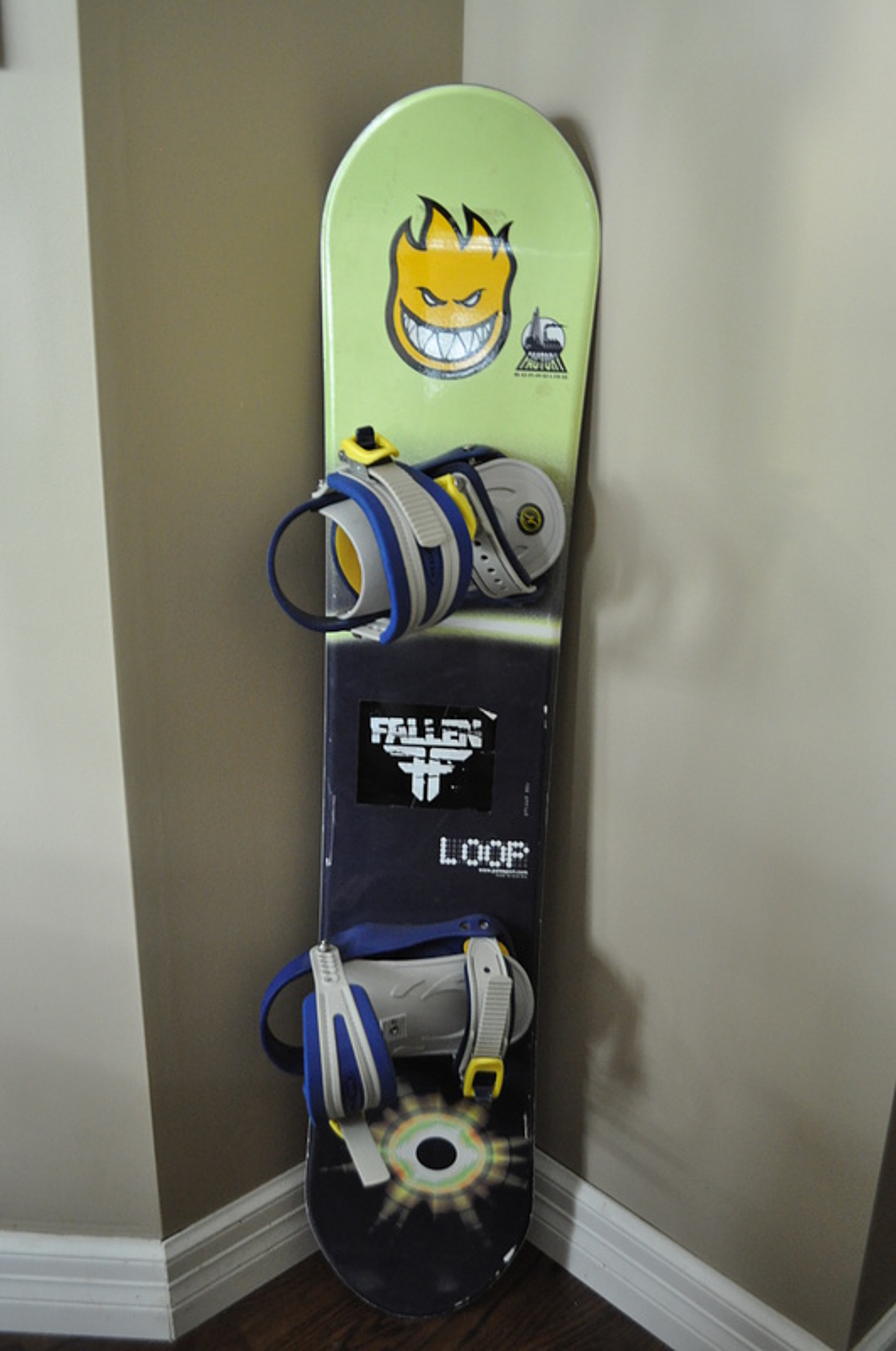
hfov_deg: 39.9
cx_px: 448
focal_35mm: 33
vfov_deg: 57.3
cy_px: 676
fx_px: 1236
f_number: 4
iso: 1600
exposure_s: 1/15
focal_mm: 22
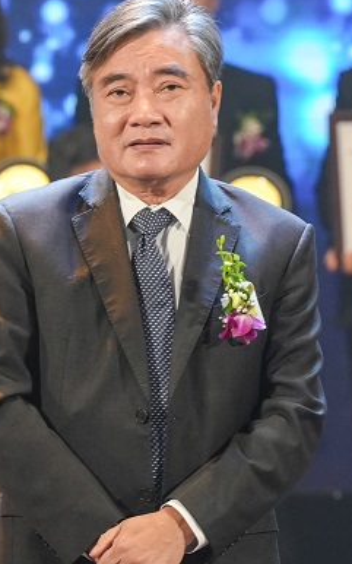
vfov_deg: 3.3
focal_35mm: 634
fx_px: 9739
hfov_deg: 2.1
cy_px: 123
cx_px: 760
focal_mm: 200
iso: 2000
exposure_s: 1/125
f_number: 5.6
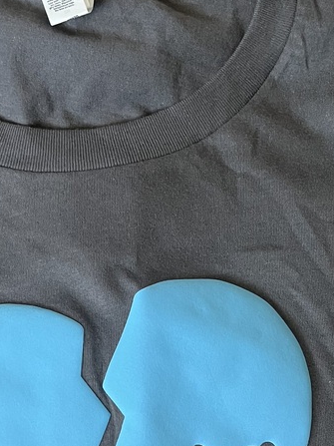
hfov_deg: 18.8
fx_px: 1004
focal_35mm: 78
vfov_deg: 24.7
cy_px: 339
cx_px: 84
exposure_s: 1/60
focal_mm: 5.1
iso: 320
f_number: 1.6
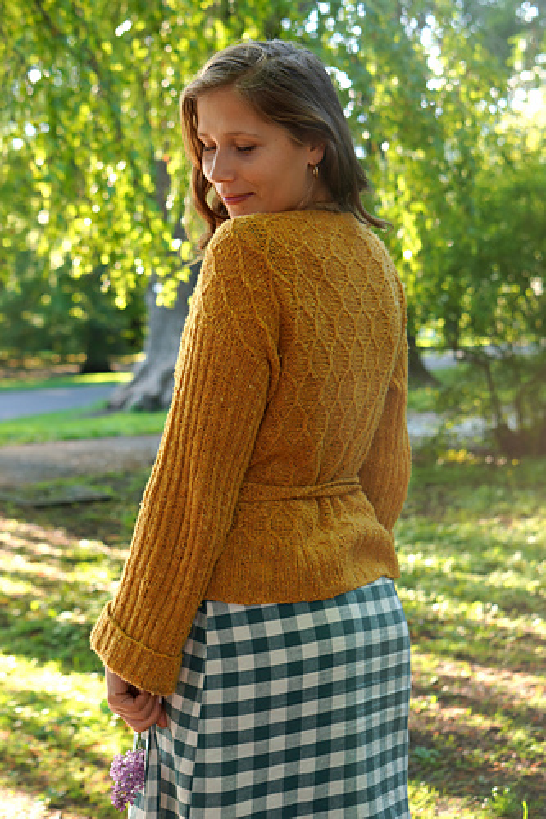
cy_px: 410
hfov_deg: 18.2
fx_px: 1707
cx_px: 273
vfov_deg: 27.0
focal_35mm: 75
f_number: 4
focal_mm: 50
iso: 400
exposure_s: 1/160
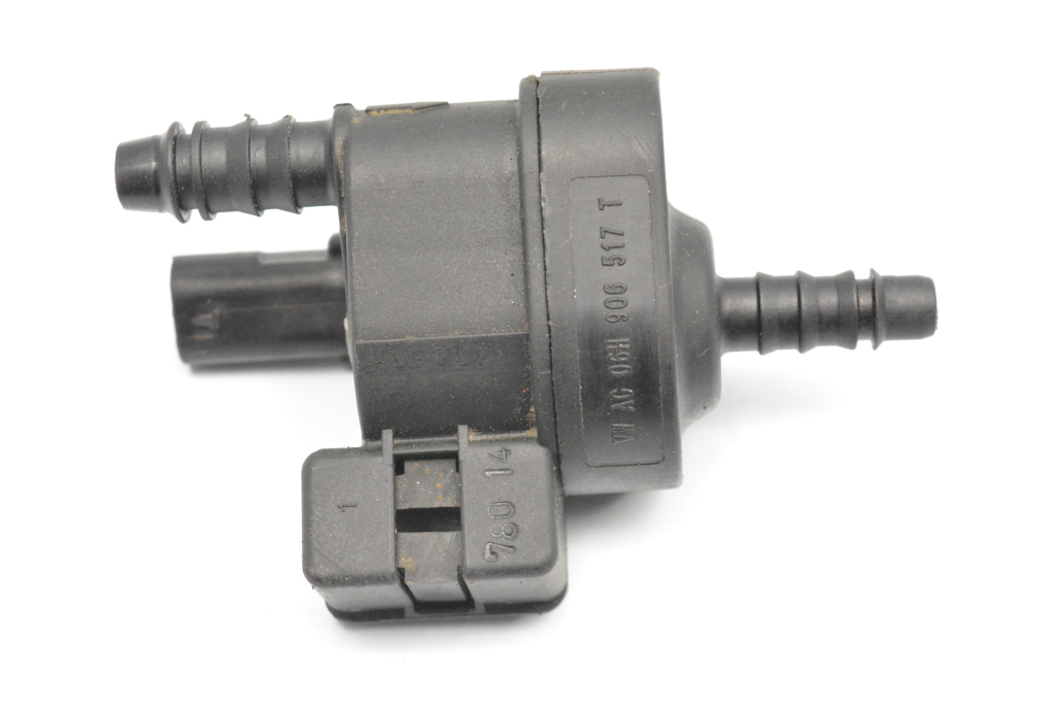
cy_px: 352
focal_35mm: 82
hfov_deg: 24.6
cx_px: 528
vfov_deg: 16.5
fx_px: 2417
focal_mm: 55
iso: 6400
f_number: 10
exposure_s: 1/400
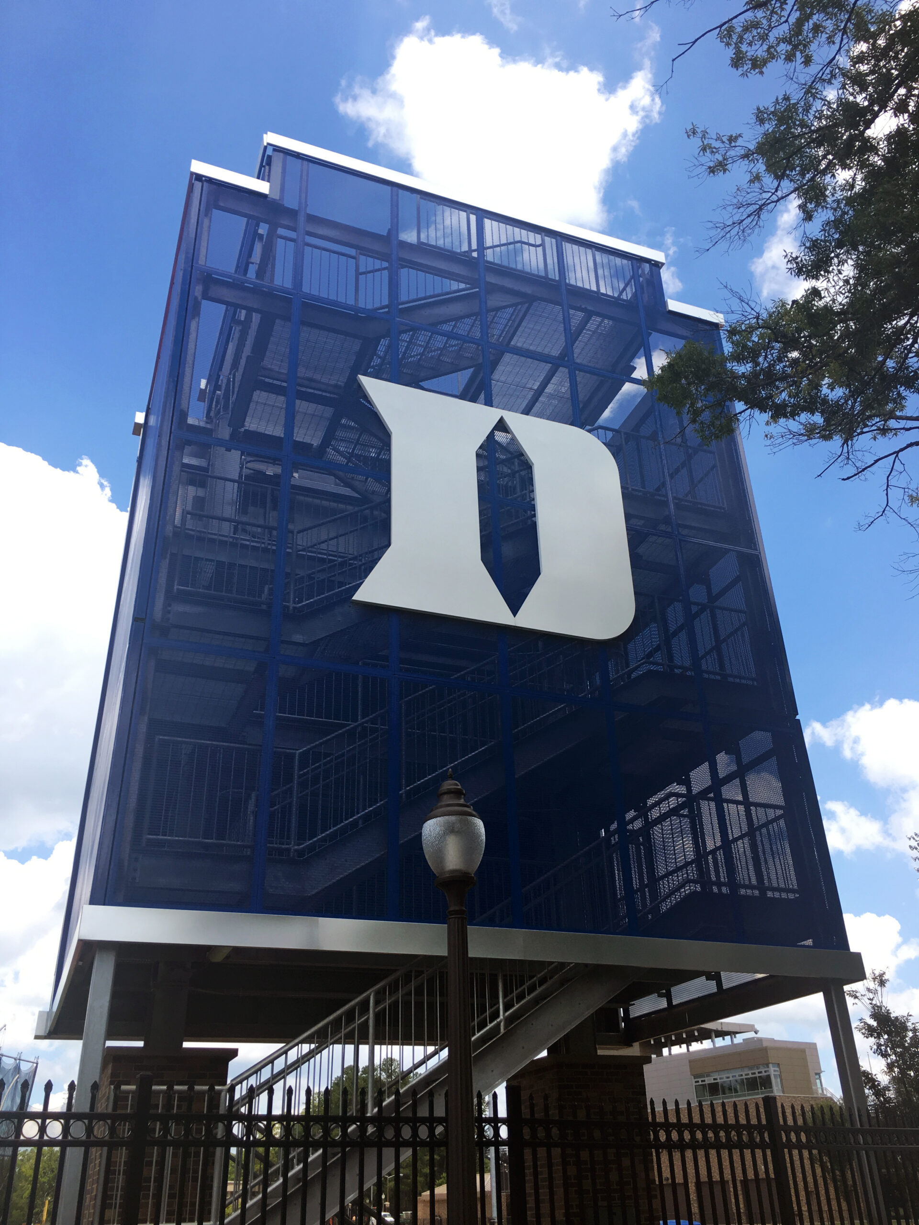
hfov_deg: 48.2
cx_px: 460
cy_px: 612
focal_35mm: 29
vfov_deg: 61.7
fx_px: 1027
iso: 25
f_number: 2.2
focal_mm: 4.15
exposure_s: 1/663
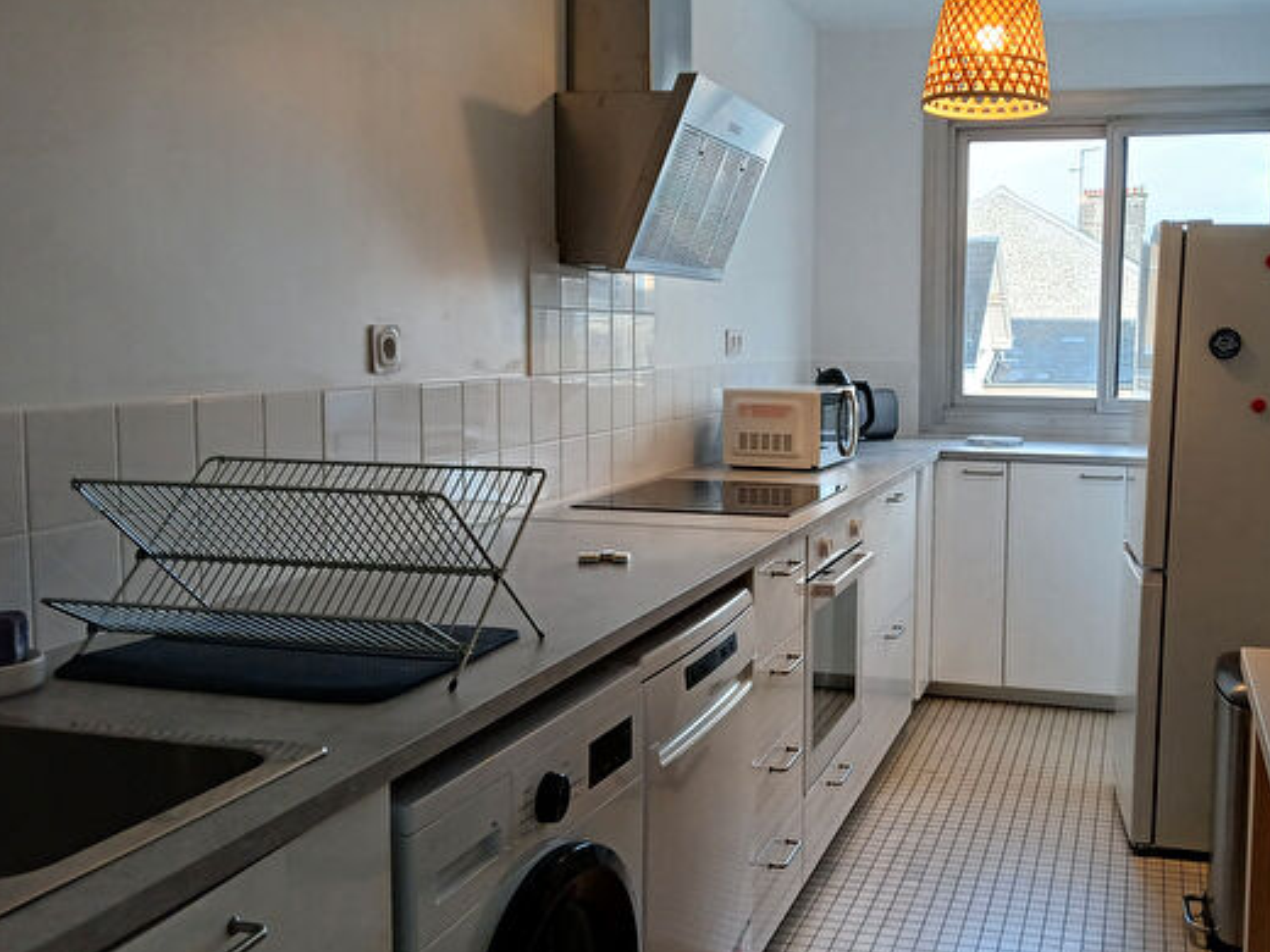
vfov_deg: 40.7
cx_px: 845
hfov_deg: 51.7
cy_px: 458
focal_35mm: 35
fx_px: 1284
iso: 80
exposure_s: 1/50
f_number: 1.8
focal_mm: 3.98
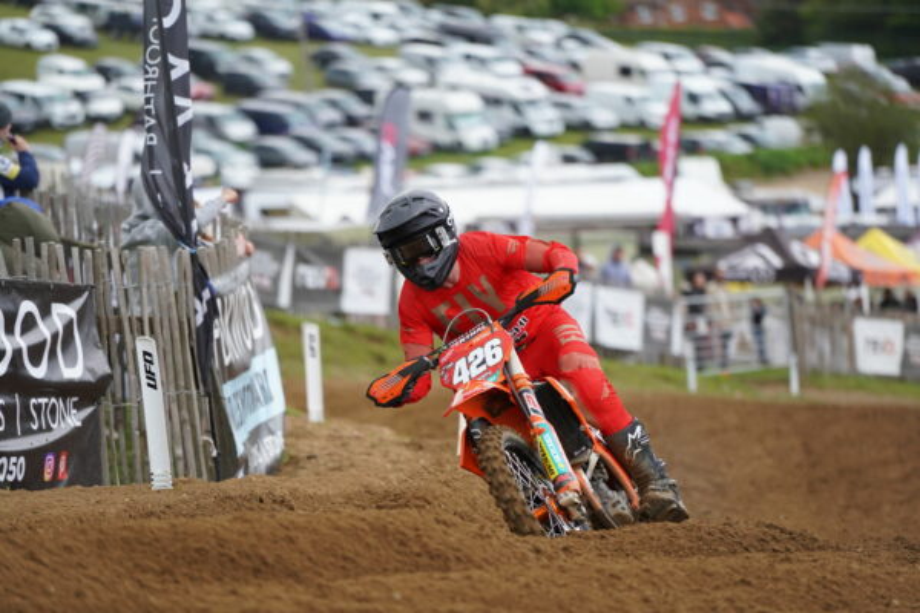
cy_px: 306
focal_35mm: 200
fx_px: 5111
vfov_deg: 6.9
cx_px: 460
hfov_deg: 10.3
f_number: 4
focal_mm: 200
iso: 1600
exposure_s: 1/2500
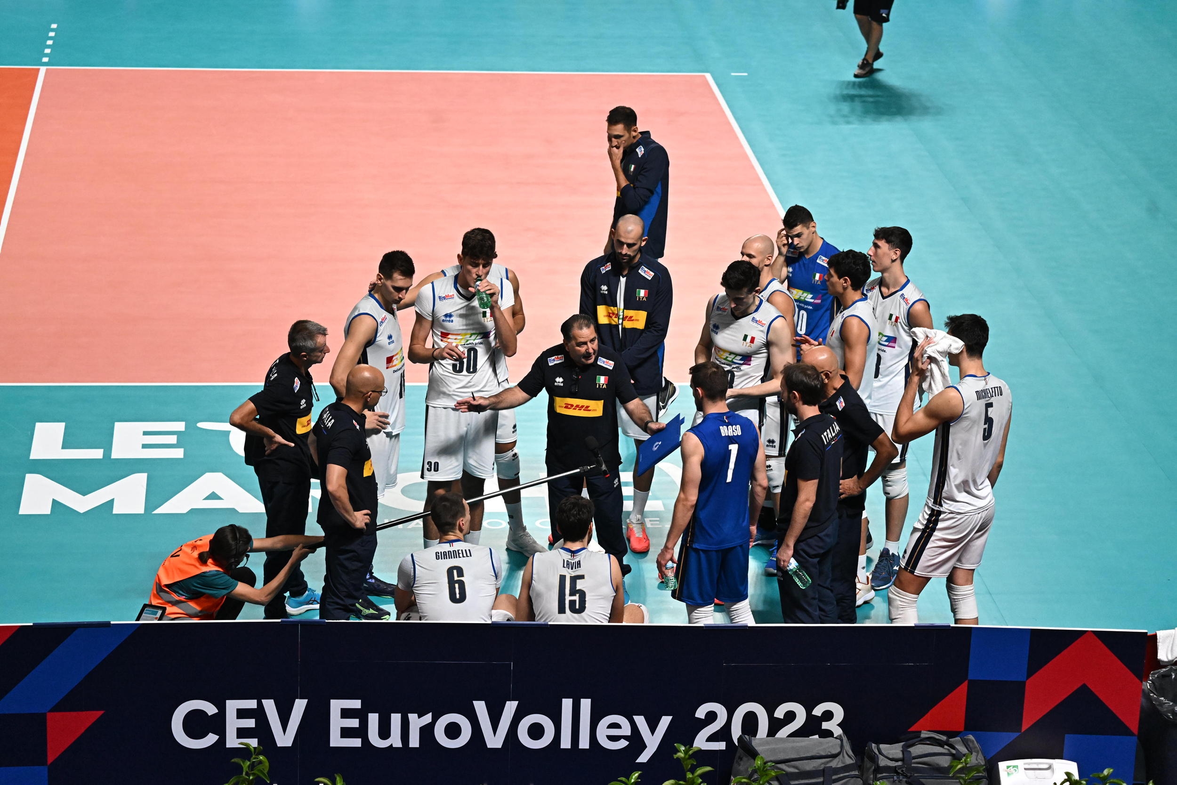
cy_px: 392
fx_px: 3269
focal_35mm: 100
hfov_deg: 20.4
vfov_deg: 13.7
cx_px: 588
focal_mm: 100
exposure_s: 1/1000
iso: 5600
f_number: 4.5
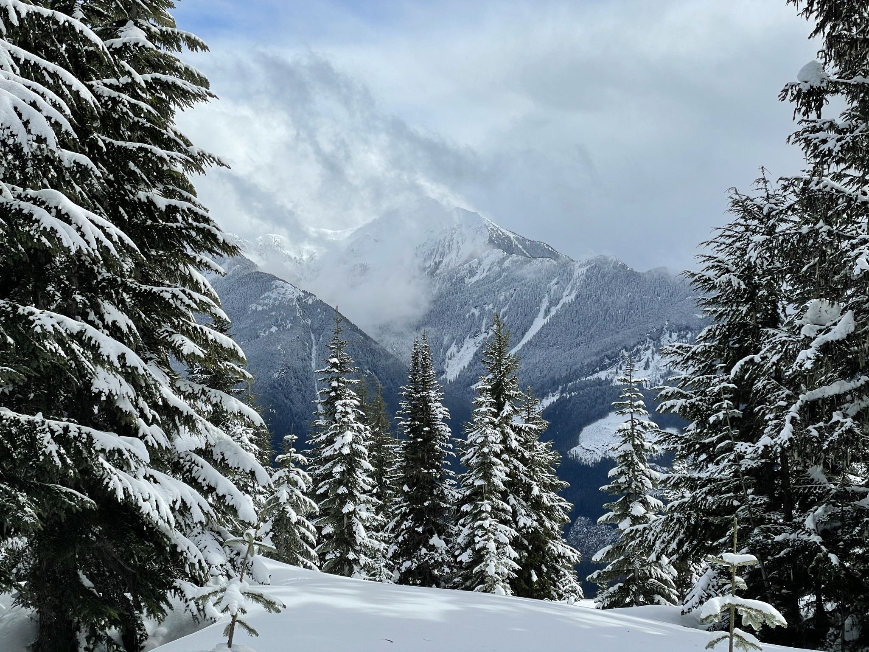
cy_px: 326
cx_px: 434
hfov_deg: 36.8
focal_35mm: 52
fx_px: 1305
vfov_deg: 28.0
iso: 25
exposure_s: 1/2519
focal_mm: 6
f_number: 2
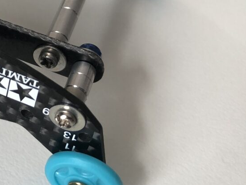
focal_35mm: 78
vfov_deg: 18.5
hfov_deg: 22.1
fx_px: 555
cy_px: 5
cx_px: -84
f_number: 1.8
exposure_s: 1/40
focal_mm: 4
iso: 25
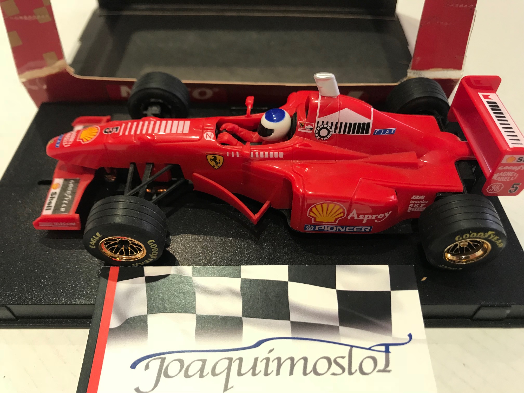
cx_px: 262
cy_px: 196
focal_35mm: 28
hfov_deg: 63.4
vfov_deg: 49.7
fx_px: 424
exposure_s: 1/20
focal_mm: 3.99
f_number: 1.8
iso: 40
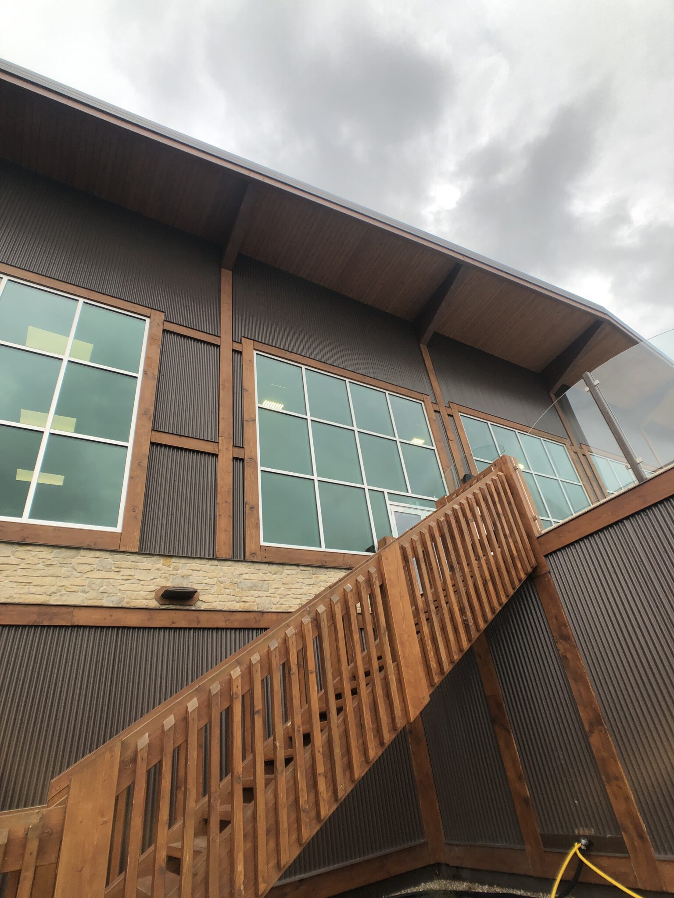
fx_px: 727
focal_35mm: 28
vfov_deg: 63.4
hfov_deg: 49.7
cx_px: 337
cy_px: 449
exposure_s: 1/889
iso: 20
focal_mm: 3.99
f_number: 1.8
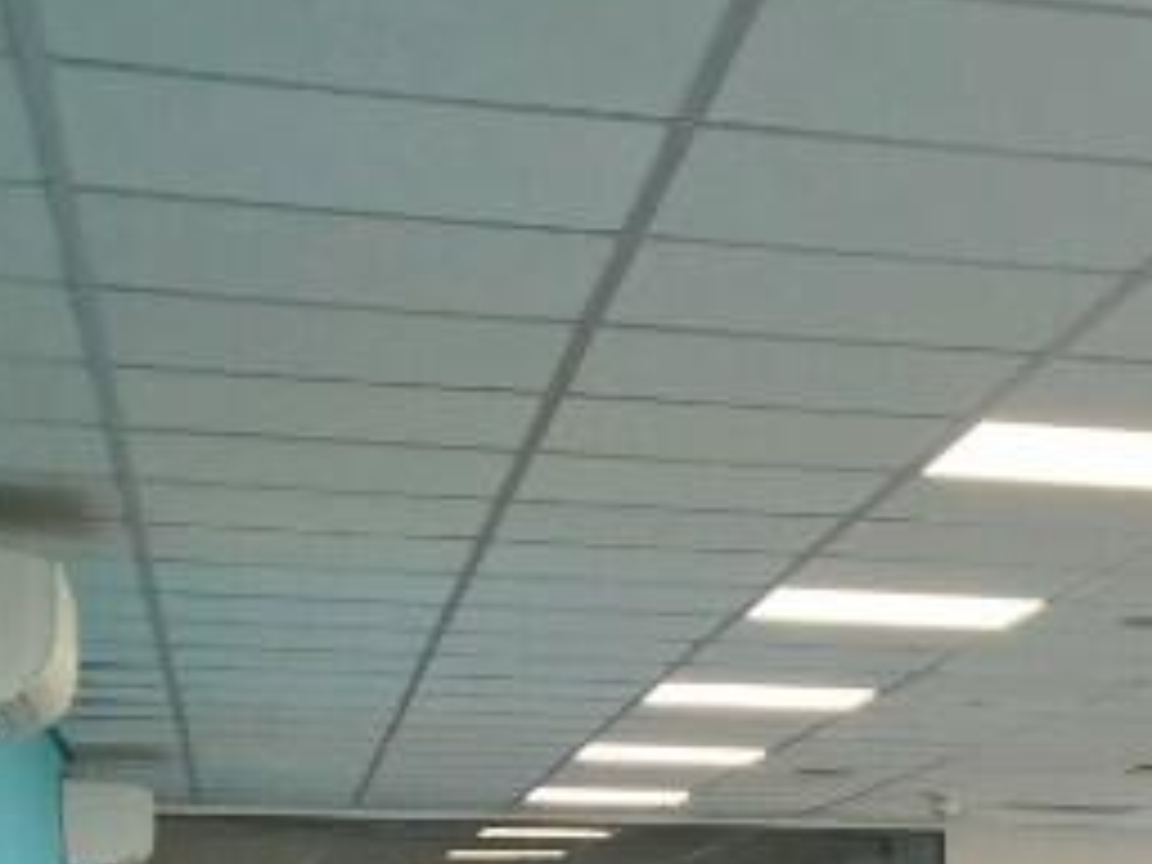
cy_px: 1318
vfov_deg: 12.5
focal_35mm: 112
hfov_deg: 16.0
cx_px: 1773
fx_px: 3727
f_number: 1.8
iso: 80
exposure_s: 1/119
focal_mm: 3.99
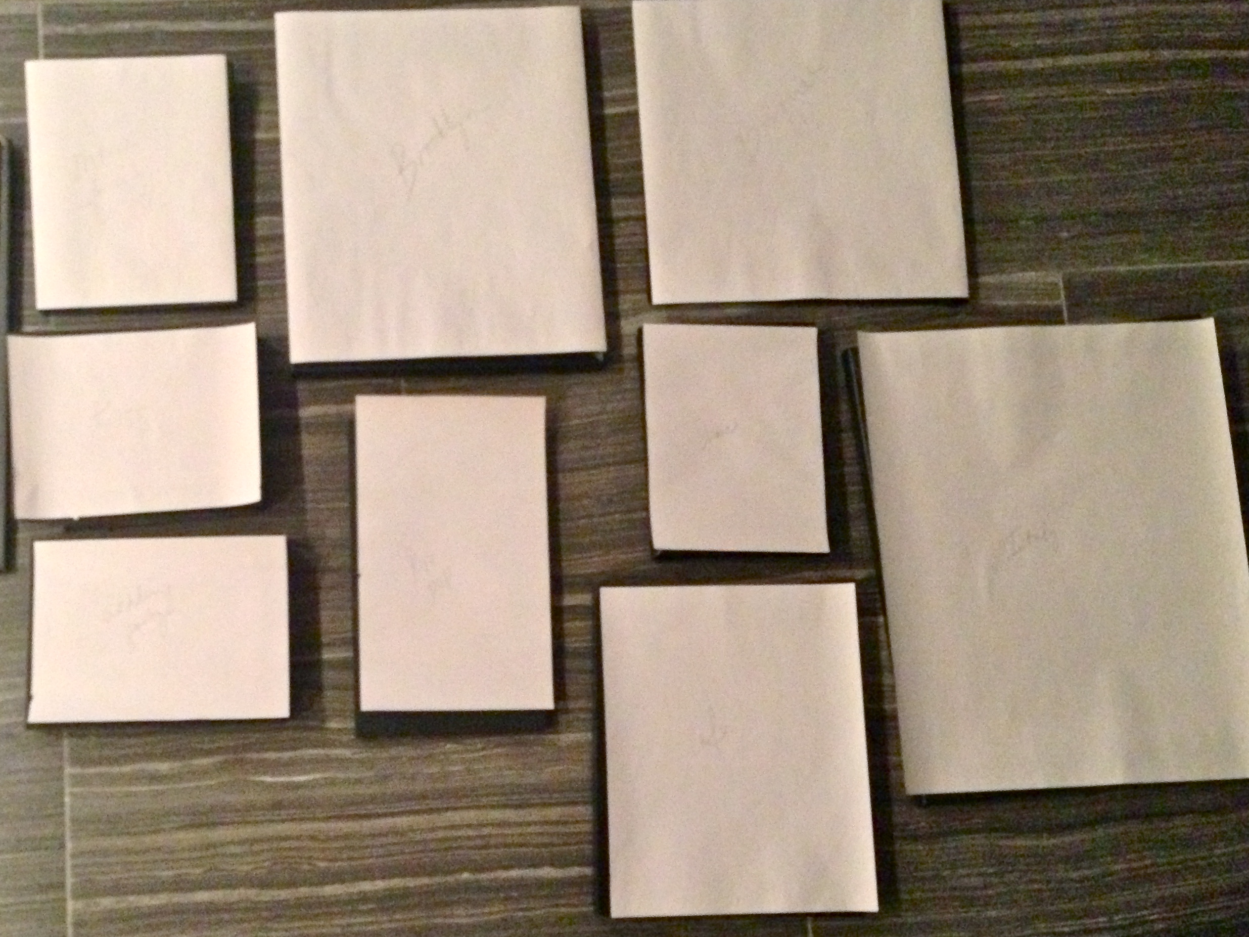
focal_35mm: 33
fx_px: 1191
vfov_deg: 42.9
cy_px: 468
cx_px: 624
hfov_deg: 55.4
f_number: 2.4
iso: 640
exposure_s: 1/15
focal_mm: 4.13
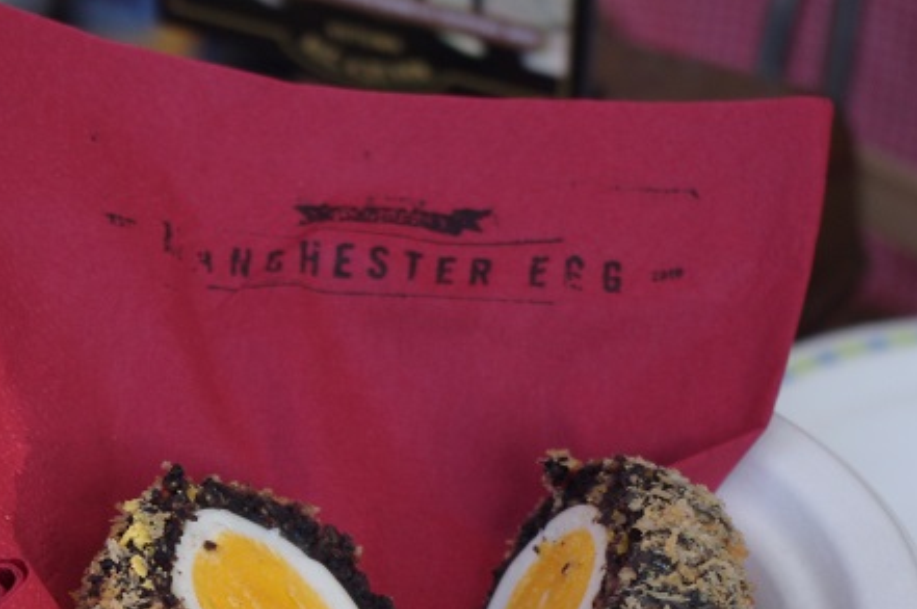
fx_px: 4020
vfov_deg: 8.6
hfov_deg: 13.0
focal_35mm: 158
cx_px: 252
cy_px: 513
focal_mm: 55
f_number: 7.1
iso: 400
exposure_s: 1/100
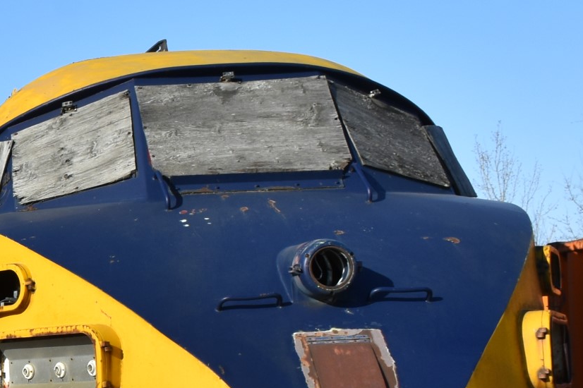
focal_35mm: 109
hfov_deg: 16.8
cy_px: 288
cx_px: -332
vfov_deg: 12.5
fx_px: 1764
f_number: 8
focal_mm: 20
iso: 200
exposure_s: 1/500
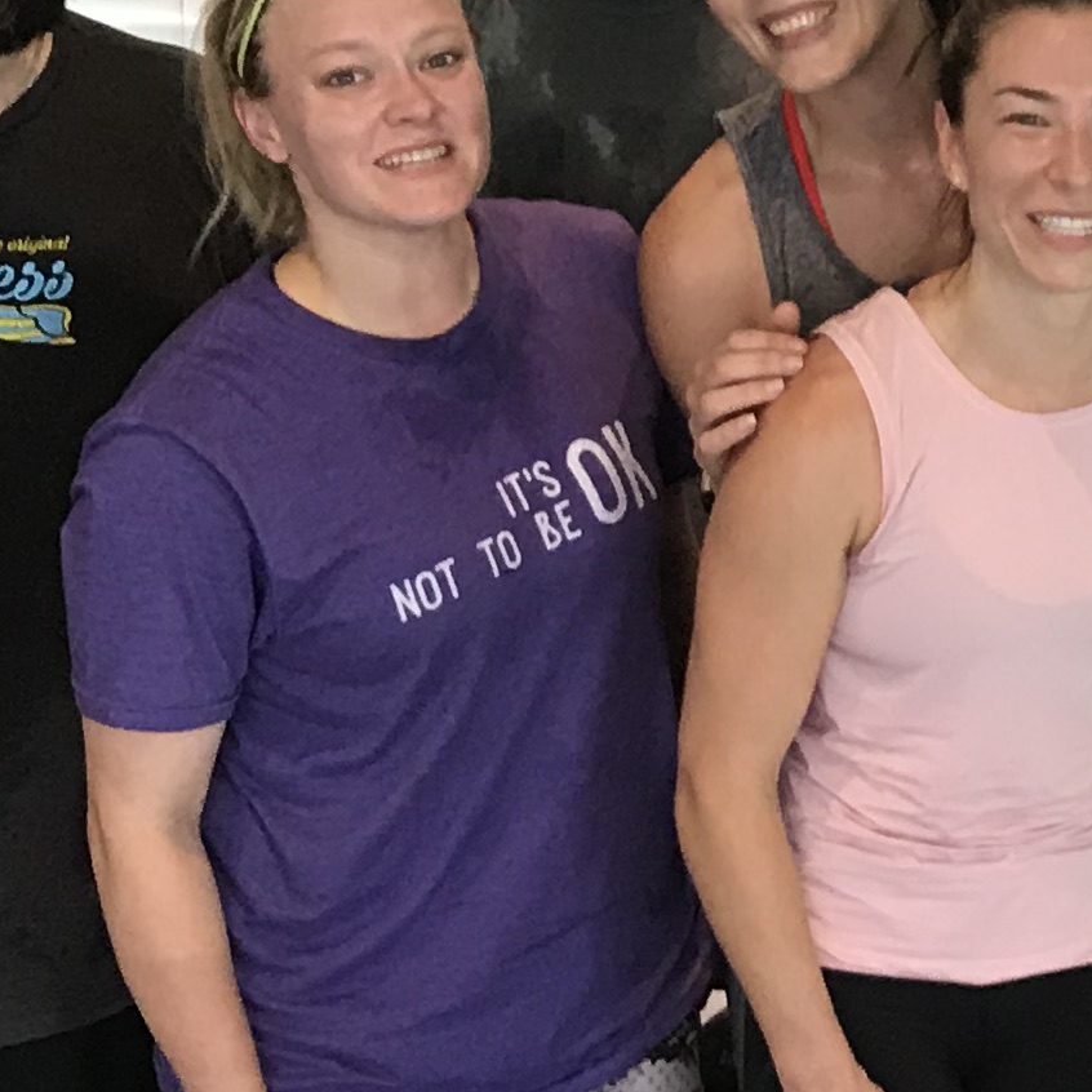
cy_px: 607
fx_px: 4211
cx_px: 1663
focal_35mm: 118
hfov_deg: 13.8
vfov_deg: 14.8
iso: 40
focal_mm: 3.99
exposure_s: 1/24
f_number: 1.8
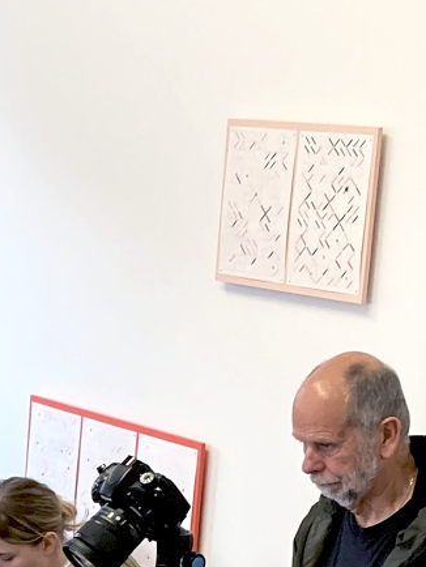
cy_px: 655
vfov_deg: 14.8
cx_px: -308
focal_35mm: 129
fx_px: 2115
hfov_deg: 10.9
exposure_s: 1/100
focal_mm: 3.99
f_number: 1.8
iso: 80
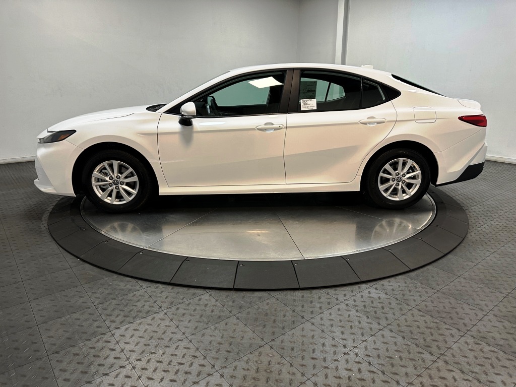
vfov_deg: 56.8
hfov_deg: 71.6
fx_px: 358
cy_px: 194
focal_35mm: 24
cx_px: 258
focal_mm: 6.86
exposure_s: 1/60
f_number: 1.78
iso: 160
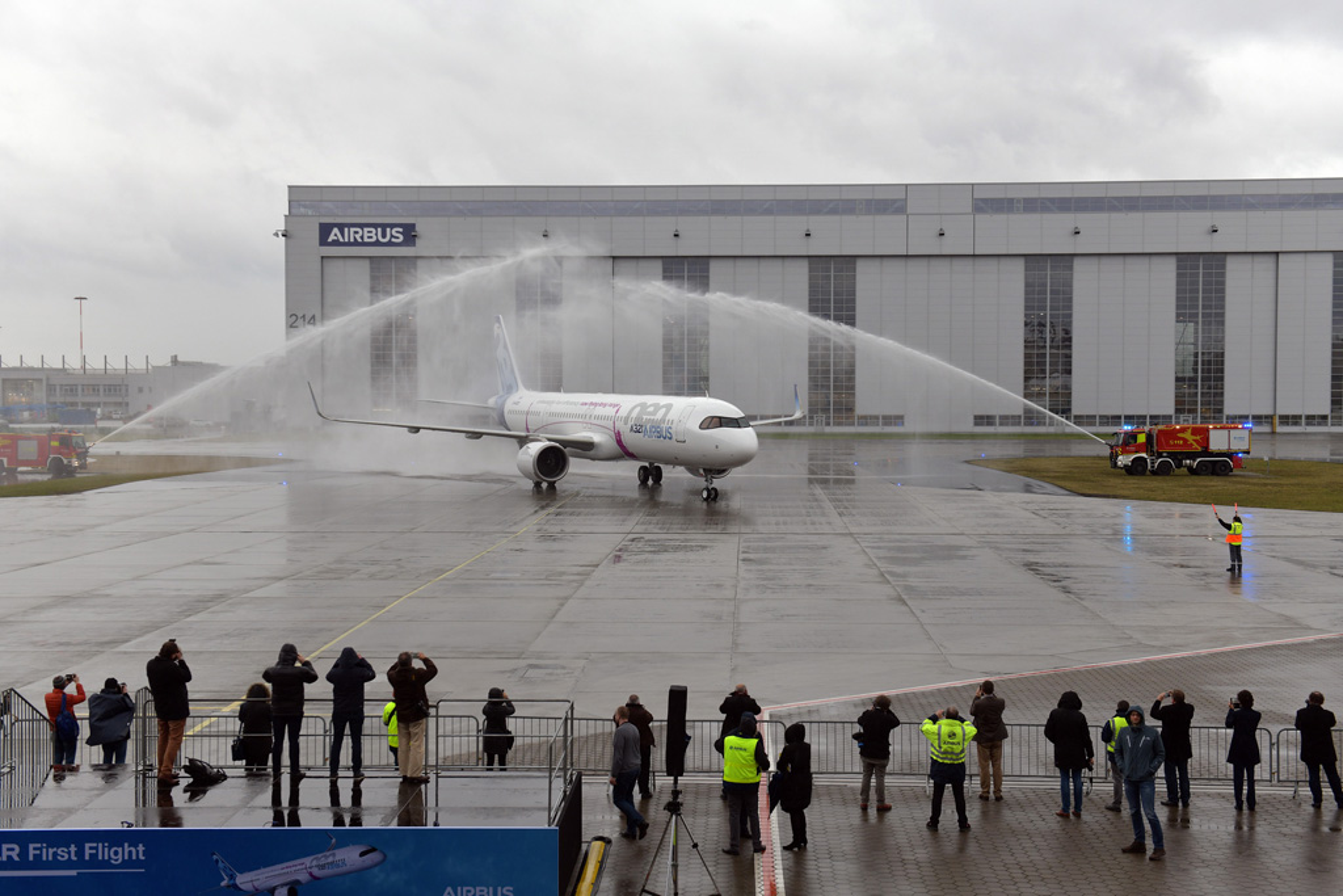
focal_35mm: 45
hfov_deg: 43.6
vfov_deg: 29.9
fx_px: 1679
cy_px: 448
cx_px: 672
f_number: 5
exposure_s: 1/250
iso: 640
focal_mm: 45
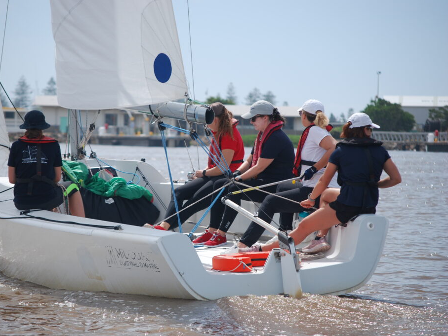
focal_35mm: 189
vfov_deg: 7.9
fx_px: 2447
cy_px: 168
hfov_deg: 10.5
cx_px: 196
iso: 140
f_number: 4.8
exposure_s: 1/1000
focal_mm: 116
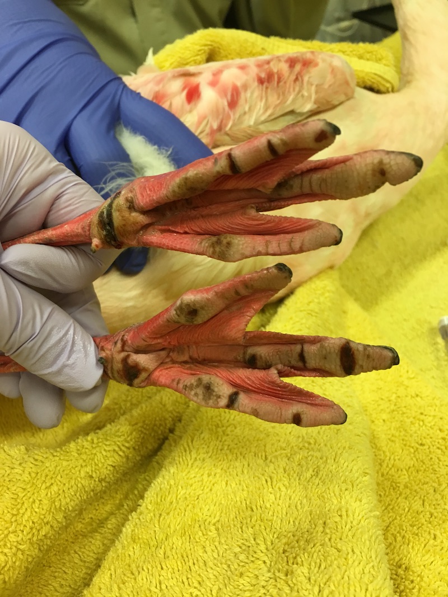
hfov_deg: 48.2
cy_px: 298
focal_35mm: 29
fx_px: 501
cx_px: 224
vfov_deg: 61.7
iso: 100
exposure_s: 1/30
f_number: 2.2
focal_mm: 4.15
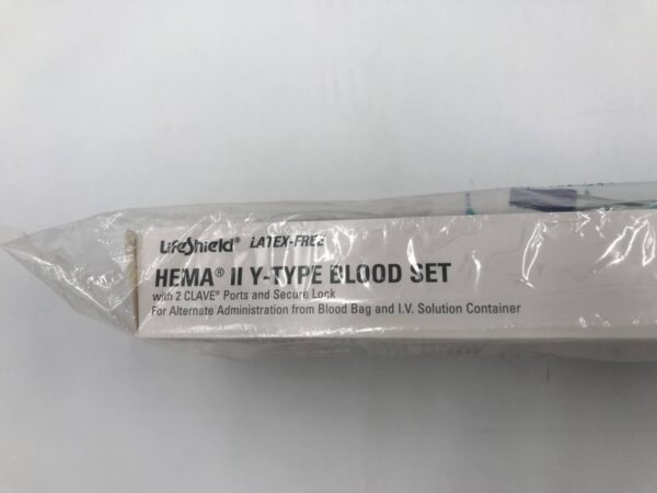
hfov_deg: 63.4
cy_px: 246
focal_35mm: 28
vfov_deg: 49.7
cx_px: 328
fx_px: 531
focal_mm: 3.99
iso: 20
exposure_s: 1/185
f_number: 1.8
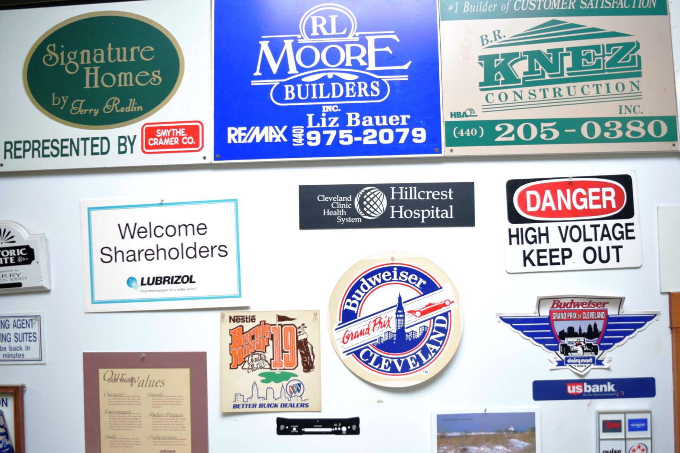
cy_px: 226
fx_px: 623
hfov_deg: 57.2
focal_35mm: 33
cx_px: 340
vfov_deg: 40.0
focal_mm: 22
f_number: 3.8
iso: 640
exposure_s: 1/60
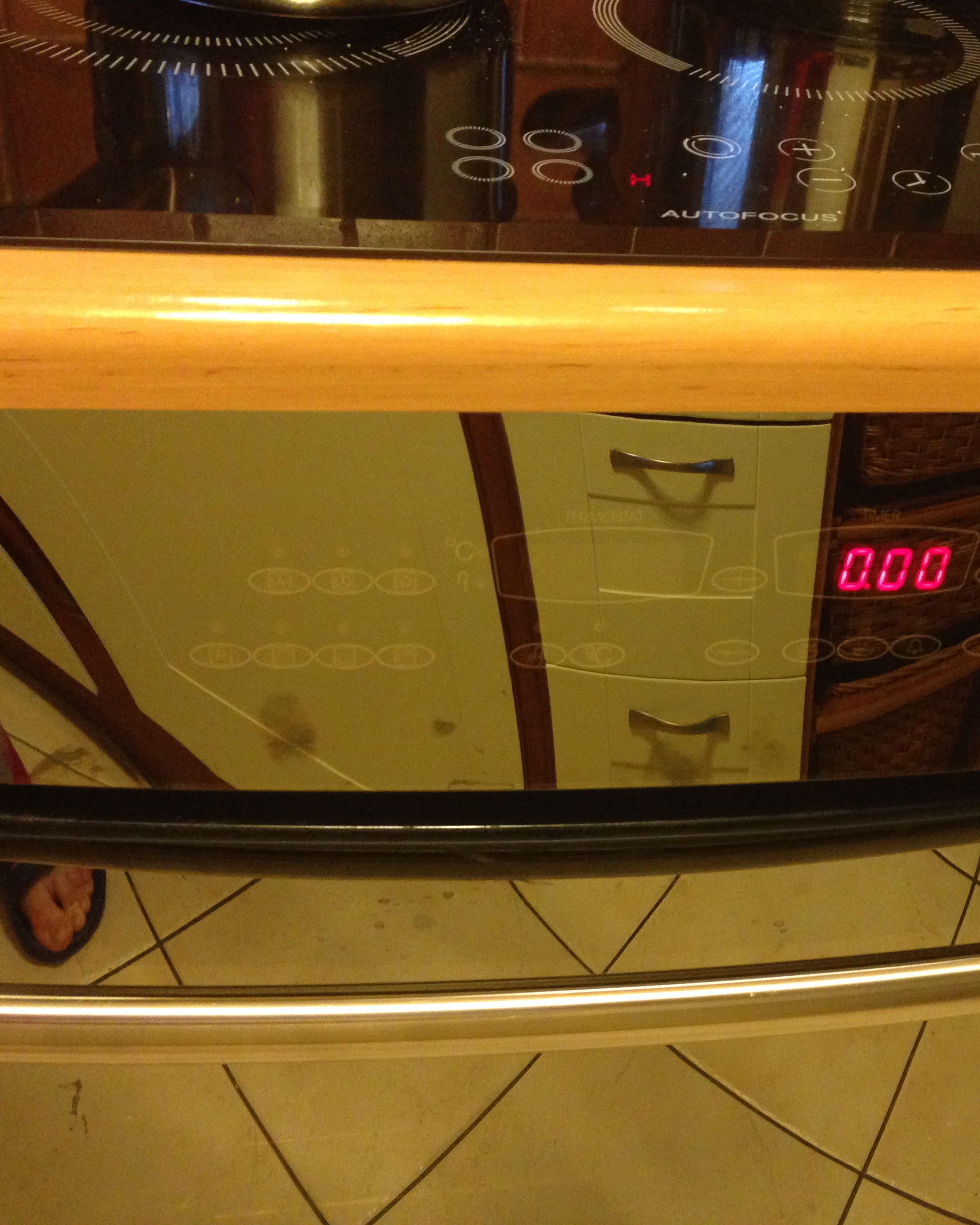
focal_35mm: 43
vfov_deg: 42.9
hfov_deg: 34.6
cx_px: 640
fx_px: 1559
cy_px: 612
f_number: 2.4
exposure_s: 1/20
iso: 320
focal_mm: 4.12
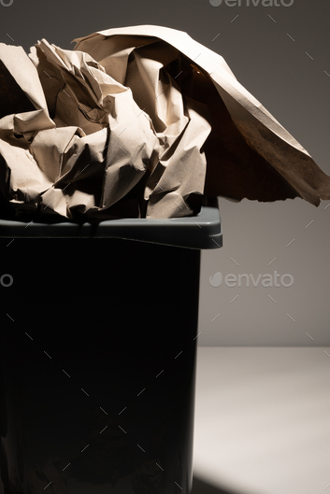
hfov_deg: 11.7
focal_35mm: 117
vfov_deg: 17.5
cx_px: 108
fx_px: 1608
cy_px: 273
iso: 100
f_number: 11
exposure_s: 1/160
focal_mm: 70
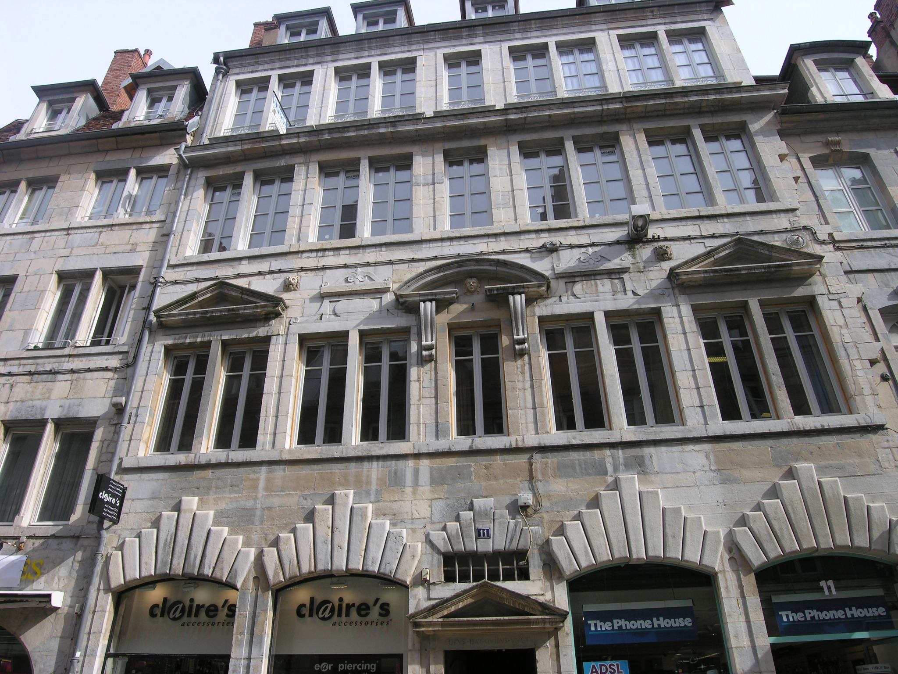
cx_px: 449
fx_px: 623
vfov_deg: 56.8
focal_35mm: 24
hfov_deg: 71.6
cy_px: 337
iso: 50
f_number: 5.1
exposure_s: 1/176
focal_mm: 6.1
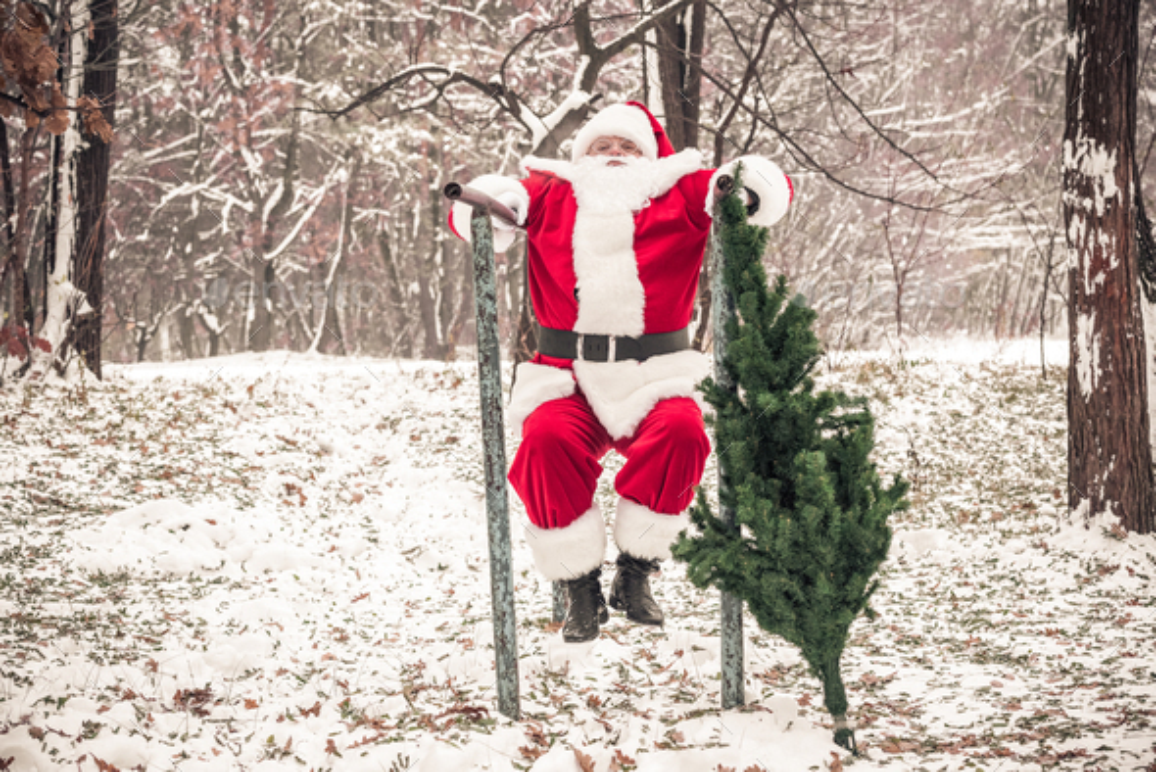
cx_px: 578
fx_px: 2249
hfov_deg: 28.8
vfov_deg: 19.5
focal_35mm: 70
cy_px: 386
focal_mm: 70
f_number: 5.6
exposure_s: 1/640
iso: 800
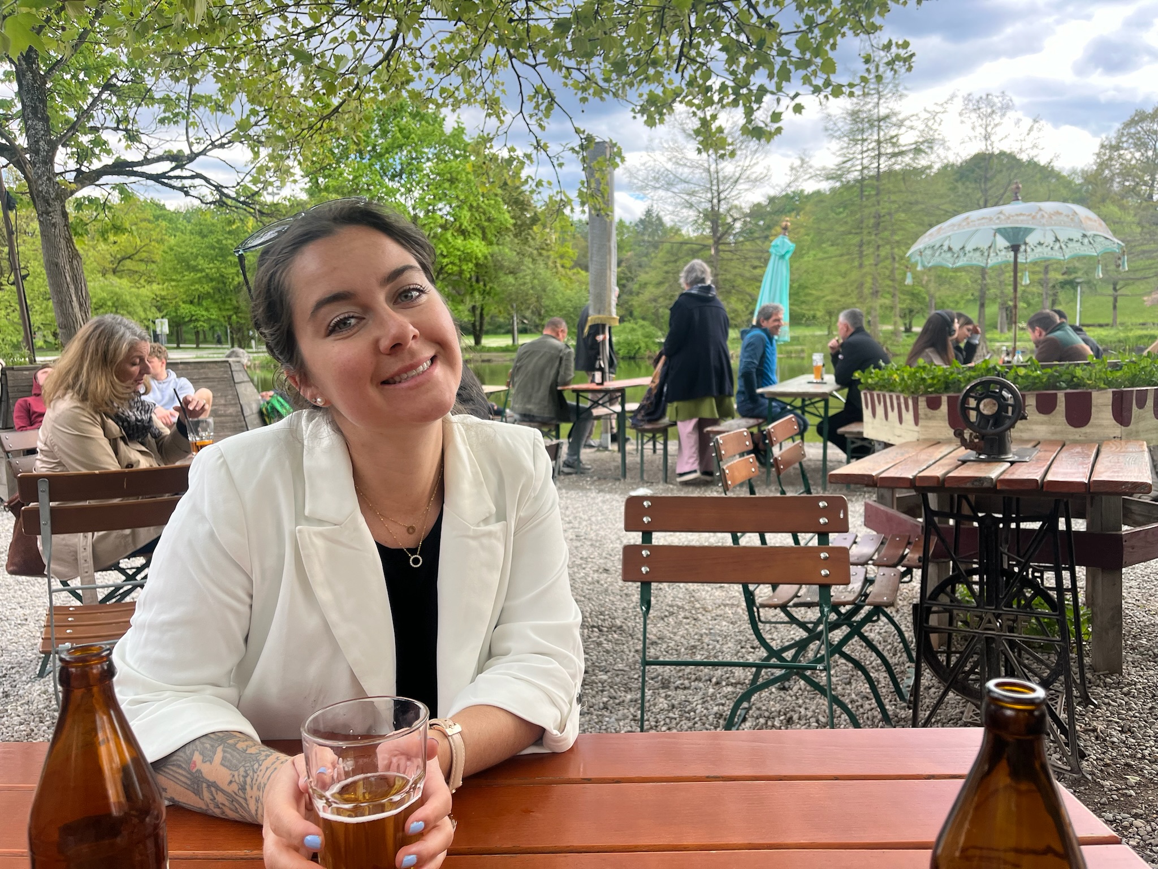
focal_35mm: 26
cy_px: 434
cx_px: 579
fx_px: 870
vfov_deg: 53.1
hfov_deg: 67.3
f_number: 1.6
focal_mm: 5.1
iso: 50
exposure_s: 1/358
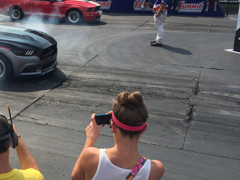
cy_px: 90
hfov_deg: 33.5
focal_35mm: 54
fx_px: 374
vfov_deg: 27.0
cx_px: 20
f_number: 2.2
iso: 32
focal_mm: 4.15
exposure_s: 1/2639
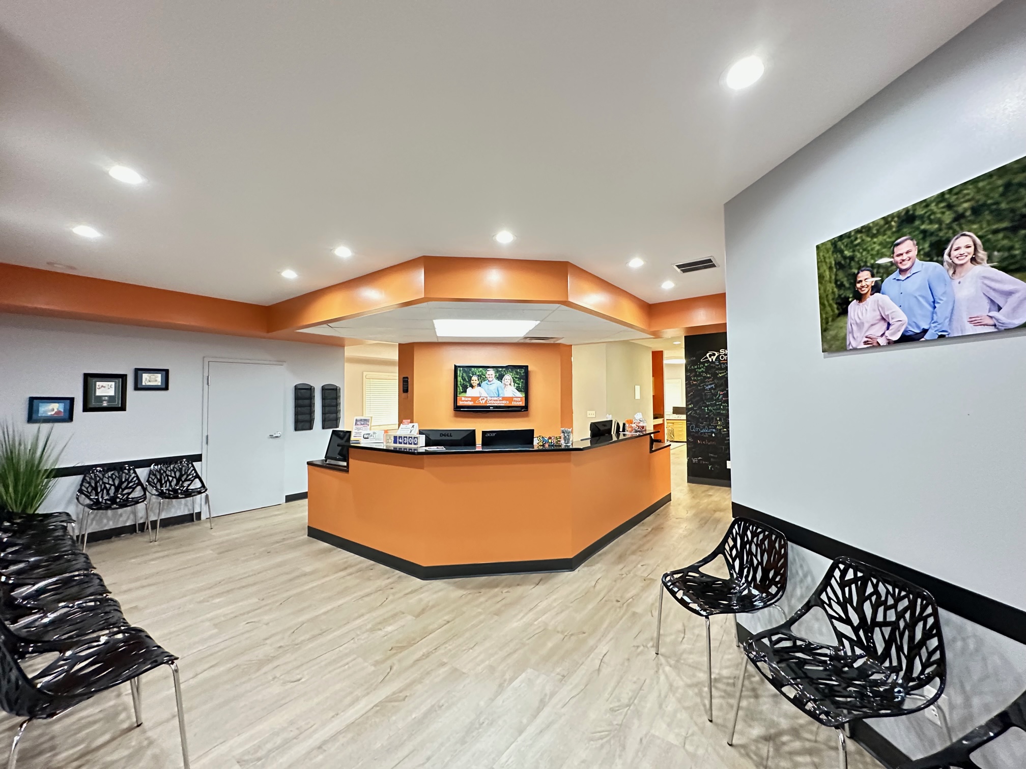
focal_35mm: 14
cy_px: 384
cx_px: 513
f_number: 2.2
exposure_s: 1/60
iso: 800
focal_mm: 2.22
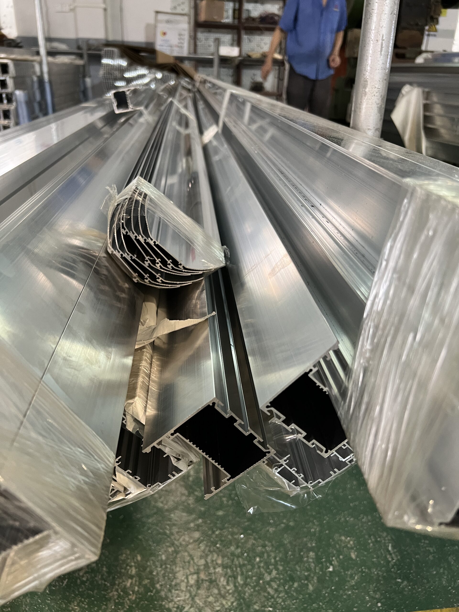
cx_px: 230
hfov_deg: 53.1
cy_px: 306
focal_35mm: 26
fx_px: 460
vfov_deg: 67.3
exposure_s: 1/50
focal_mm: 5.7
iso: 250
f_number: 1.5
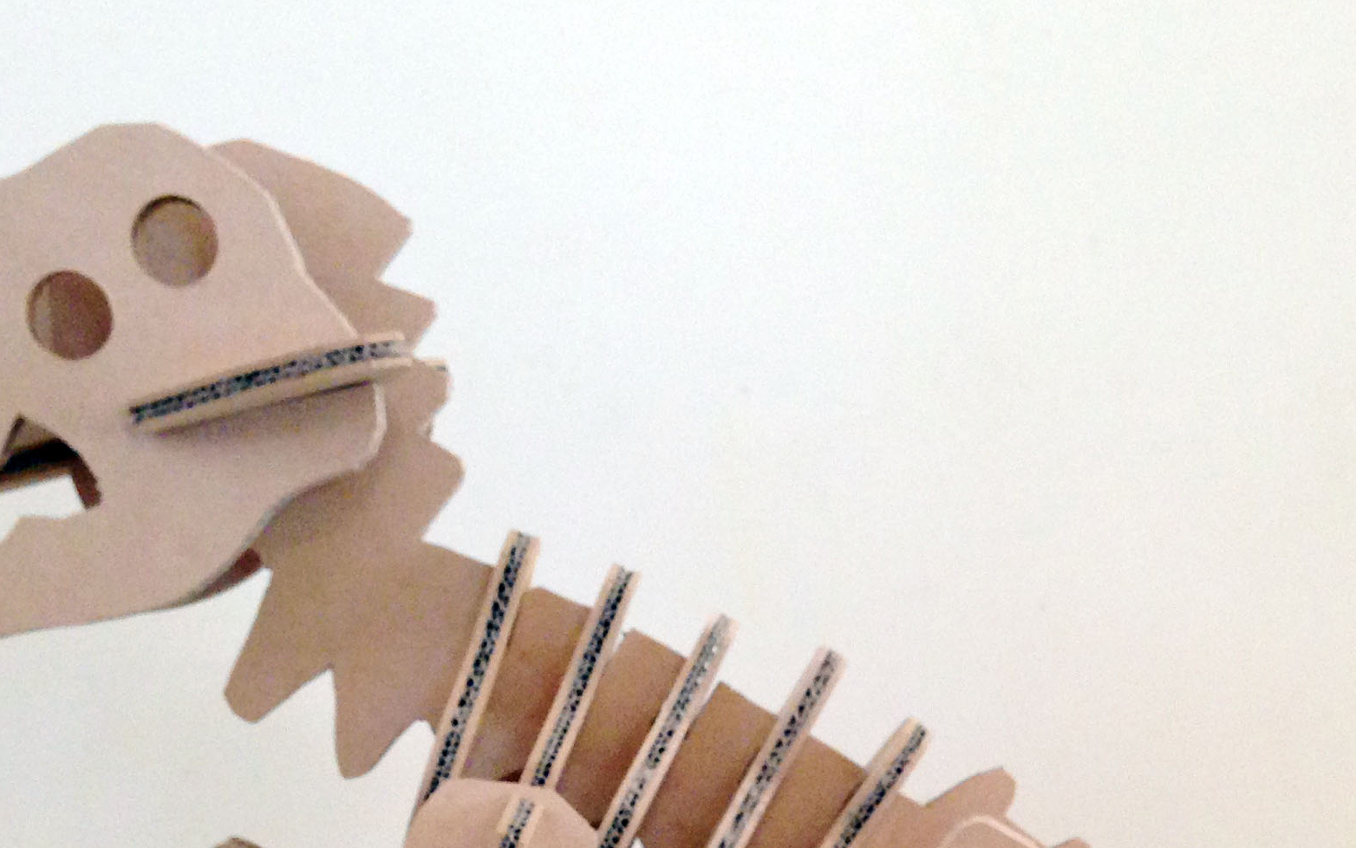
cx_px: 968
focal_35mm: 73
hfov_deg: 27.9
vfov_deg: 17.1
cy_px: 1005
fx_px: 2698
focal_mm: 4.12
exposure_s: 1/20
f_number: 2.4
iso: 125
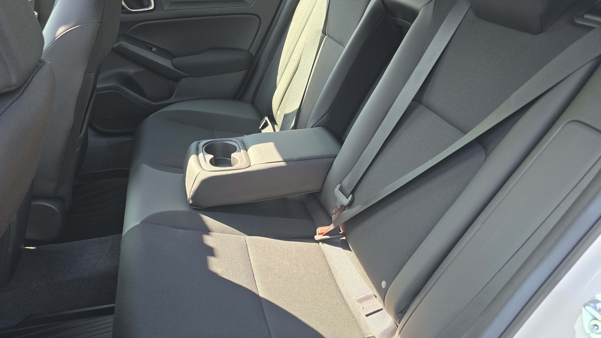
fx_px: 414
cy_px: 203
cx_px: 290
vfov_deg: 44.2
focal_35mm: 26
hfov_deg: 71.9
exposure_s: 1/180
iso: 64
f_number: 1.7
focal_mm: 6.3
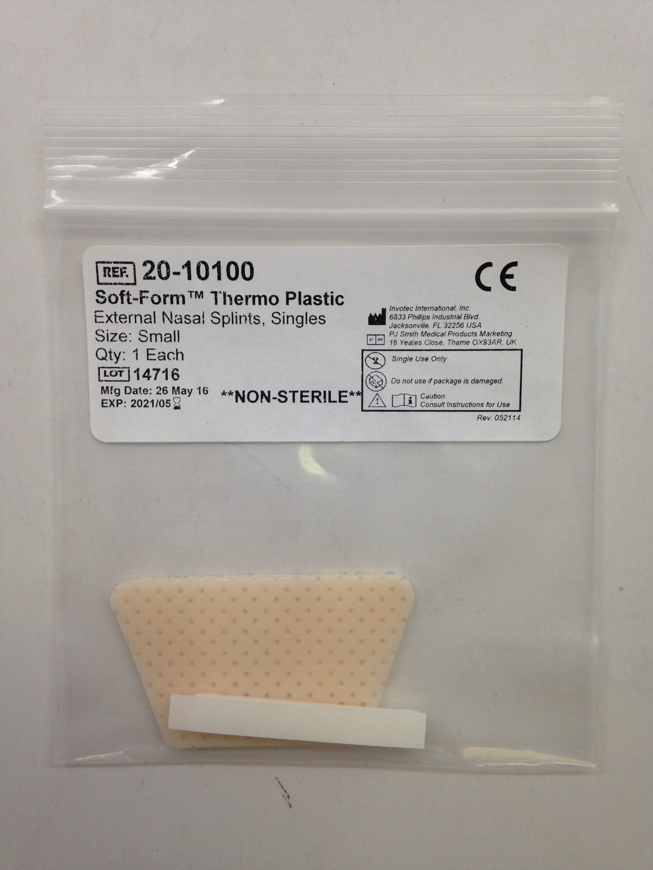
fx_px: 830
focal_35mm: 33
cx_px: 326
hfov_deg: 42.9
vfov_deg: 55.4
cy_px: 435
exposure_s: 1/60
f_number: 2.4
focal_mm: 4.12
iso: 50
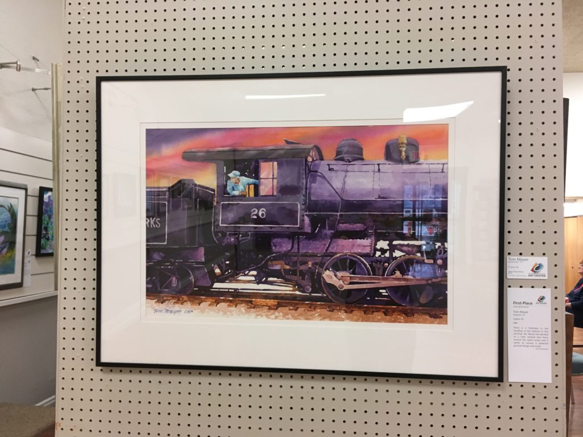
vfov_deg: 48.2
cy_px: 218
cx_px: 292
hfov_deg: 61.7
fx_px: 488
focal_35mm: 29
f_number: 2.2
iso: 100
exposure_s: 1/30
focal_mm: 4.15
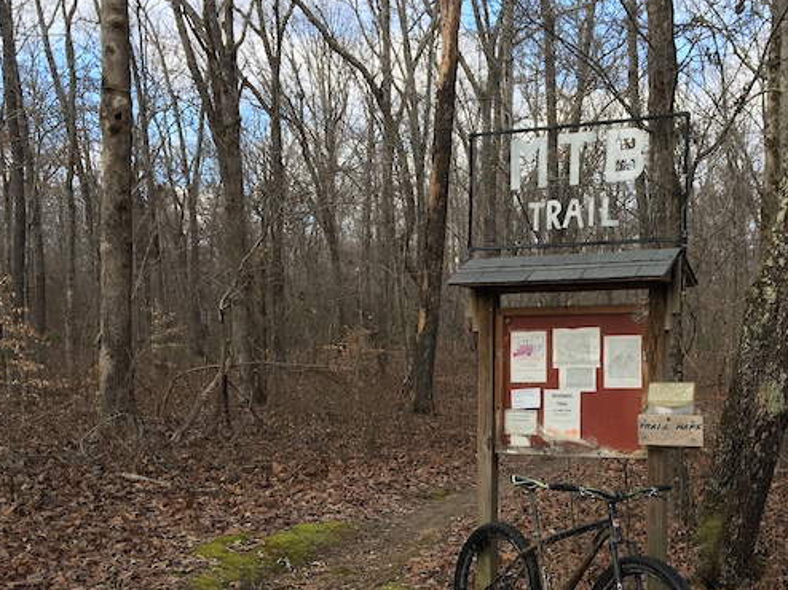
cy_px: 445
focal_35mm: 47
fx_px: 1069
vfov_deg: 30.3
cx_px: 571
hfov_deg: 39.6
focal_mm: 4.15
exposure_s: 1/234
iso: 25
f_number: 2.2
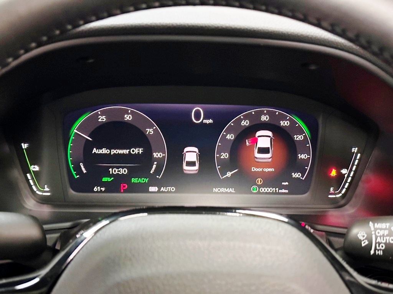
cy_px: 147
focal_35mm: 48
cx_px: 196
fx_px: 545
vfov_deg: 30.3
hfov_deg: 39.7
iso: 640
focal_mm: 6.86
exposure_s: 1/20
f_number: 1.78
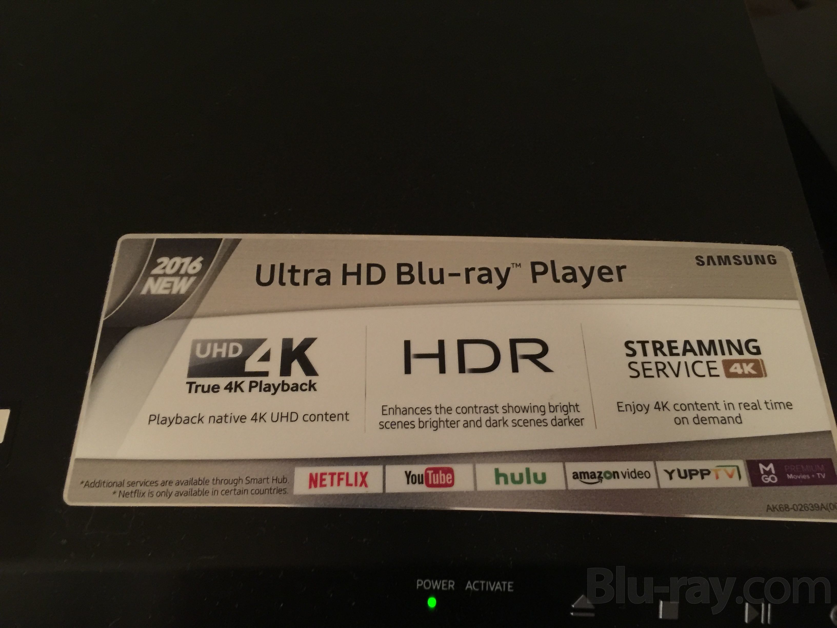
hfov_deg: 61.7
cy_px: 314
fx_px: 701
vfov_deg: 48.2
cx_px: 418
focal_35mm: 29
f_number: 2.2
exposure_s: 1/4
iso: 160
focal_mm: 4.15
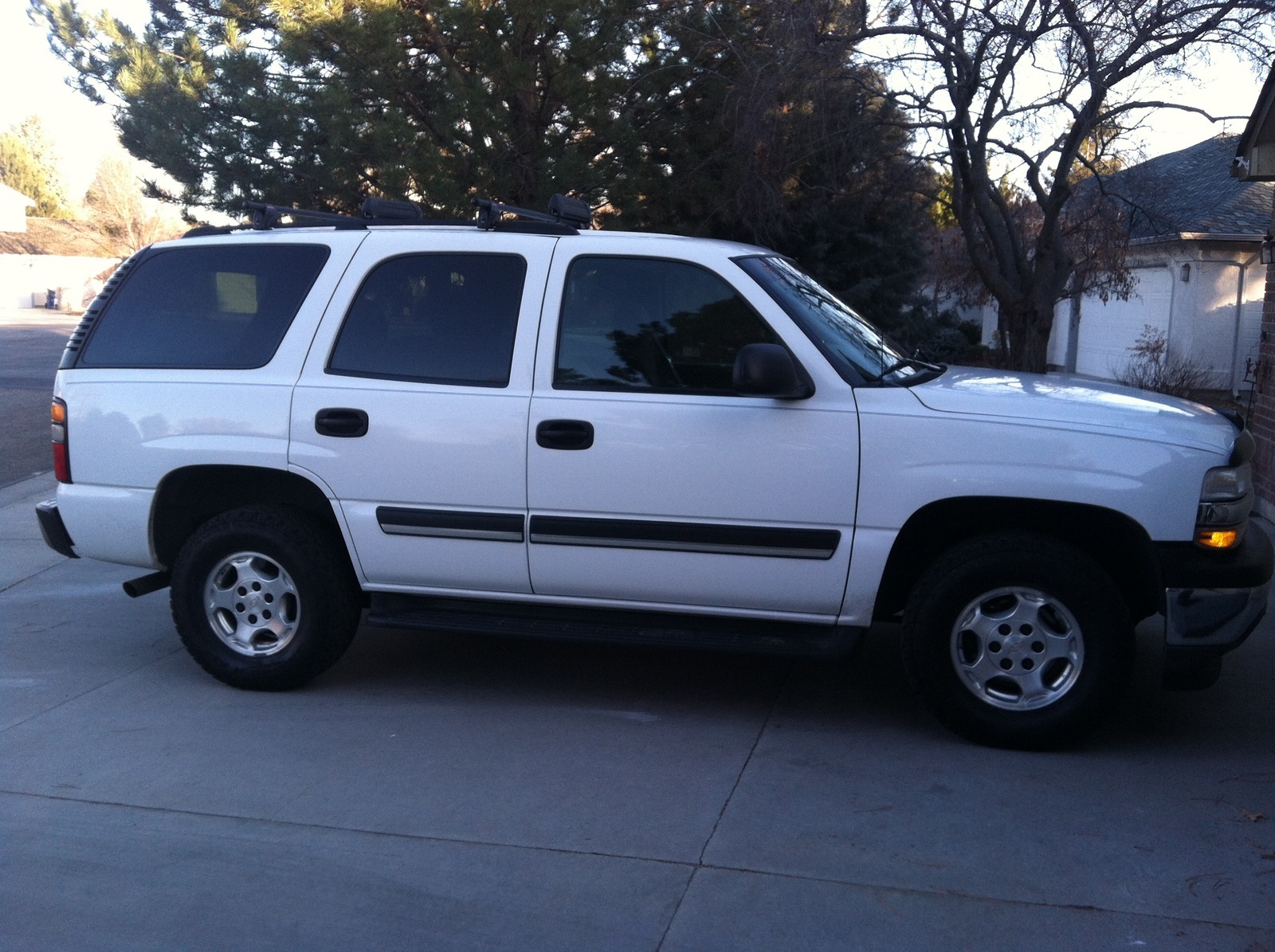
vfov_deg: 40.6
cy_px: 476
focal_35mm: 35
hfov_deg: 52.7
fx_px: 1287
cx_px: 638
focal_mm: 3.85
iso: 80
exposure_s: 1/120
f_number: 2.8
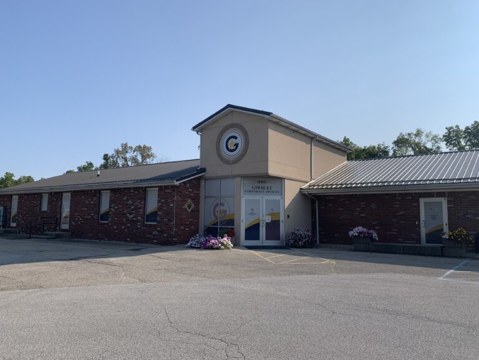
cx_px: 240
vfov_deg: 53.1
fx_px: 360
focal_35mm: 26
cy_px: 180
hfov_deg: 67.3
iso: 25
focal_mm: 4.25
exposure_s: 1/3185
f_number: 1.8
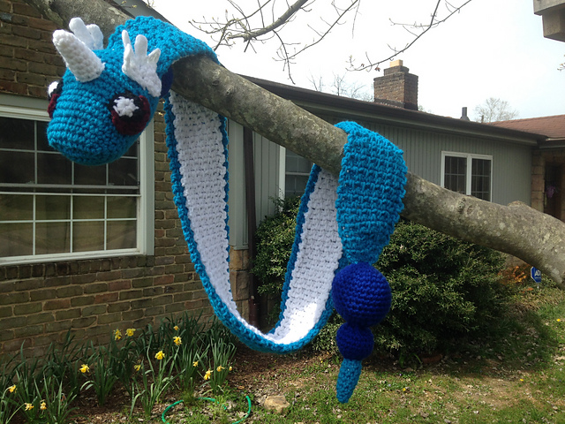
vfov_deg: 42.9
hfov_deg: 55.4
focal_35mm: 33
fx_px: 539
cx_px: 282
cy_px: 212
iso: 50
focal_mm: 4.12
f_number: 2.4
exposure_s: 1/847
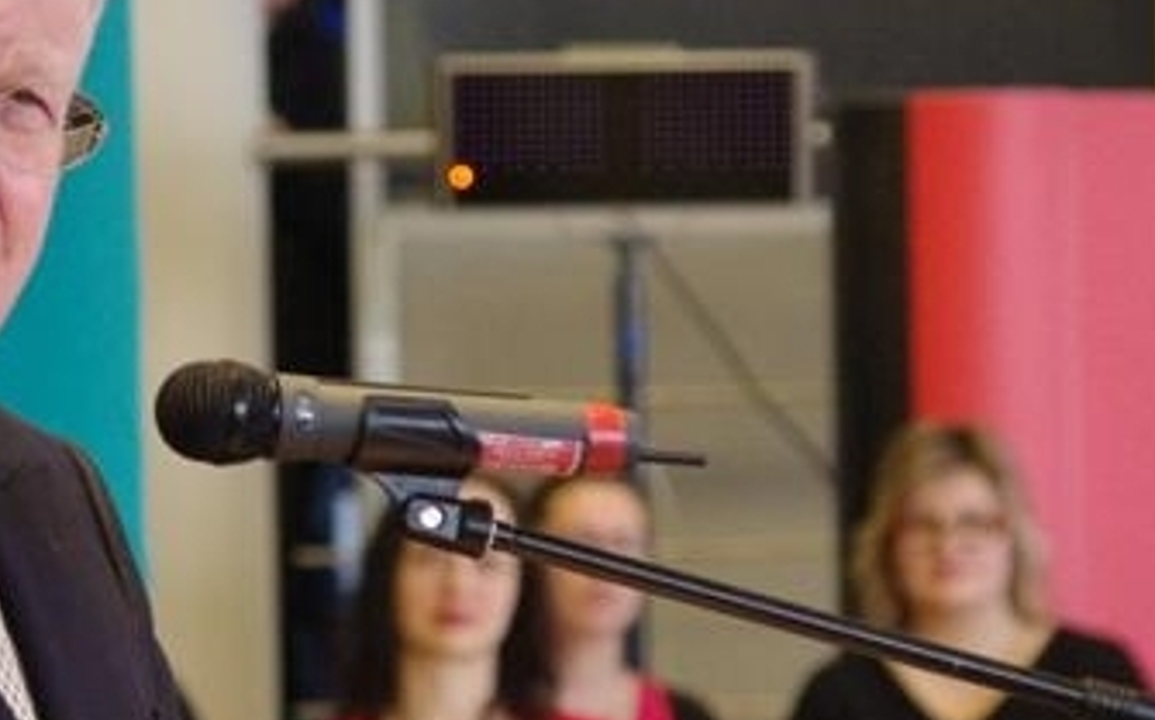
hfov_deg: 8.3
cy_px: 326
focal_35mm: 251
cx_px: 107
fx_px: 7897
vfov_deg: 5.2
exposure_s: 1/125
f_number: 5
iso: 3200
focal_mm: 87.5
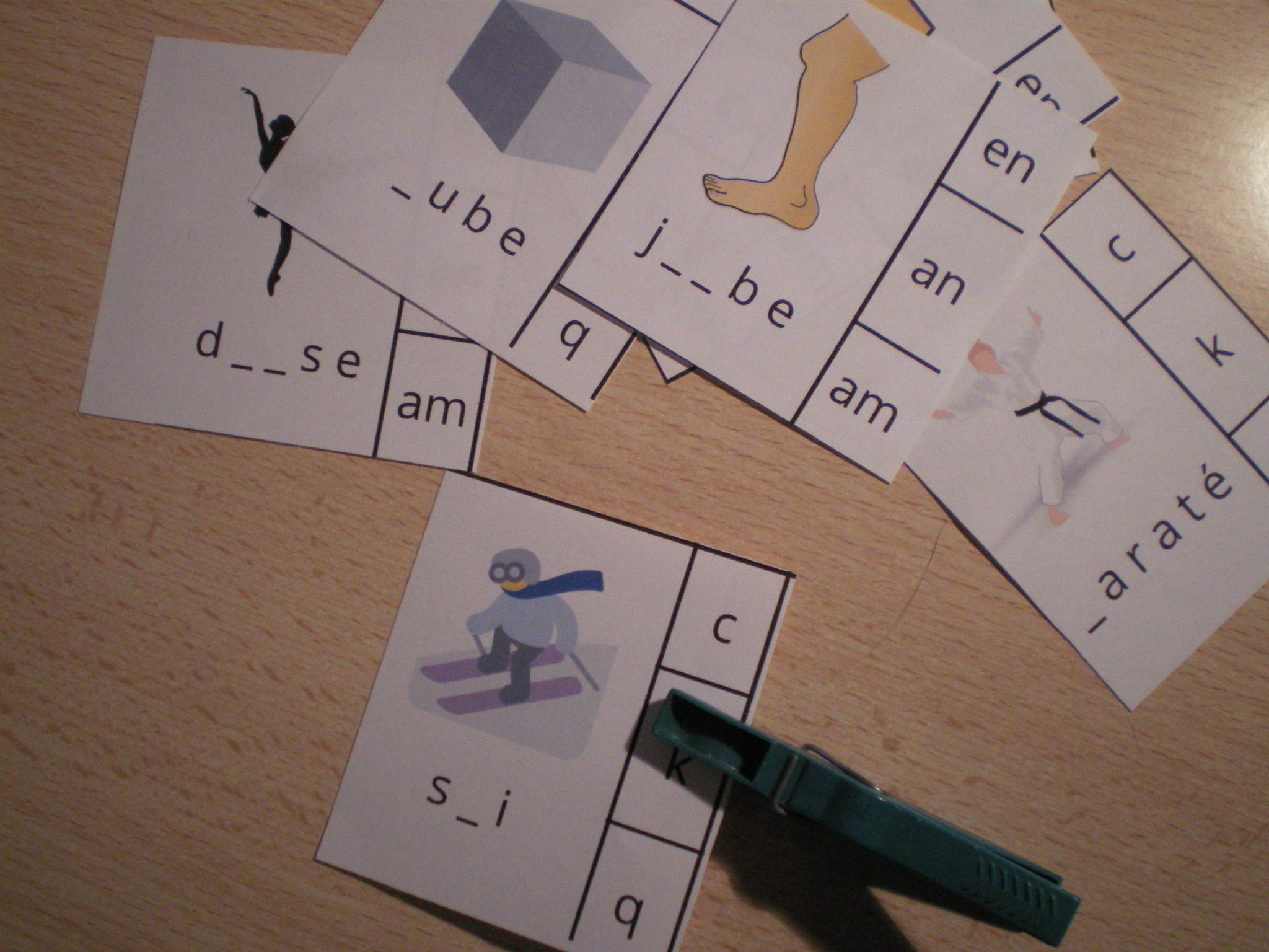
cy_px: 476
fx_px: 1393
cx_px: 634
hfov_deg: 49.0
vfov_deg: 37.7
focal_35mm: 38
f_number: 3.1
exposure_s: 1/50
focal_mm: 6.3
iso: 400
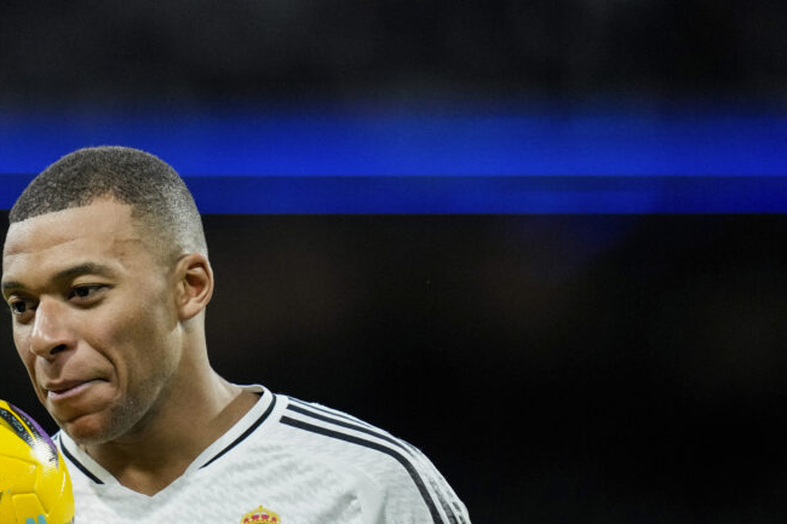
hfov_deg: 2.8
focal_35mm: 739
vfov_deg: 1.9
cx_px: 113
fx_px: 16150
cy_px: 349
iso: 3200
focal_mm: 400
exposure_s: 1/2500
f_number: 2.8
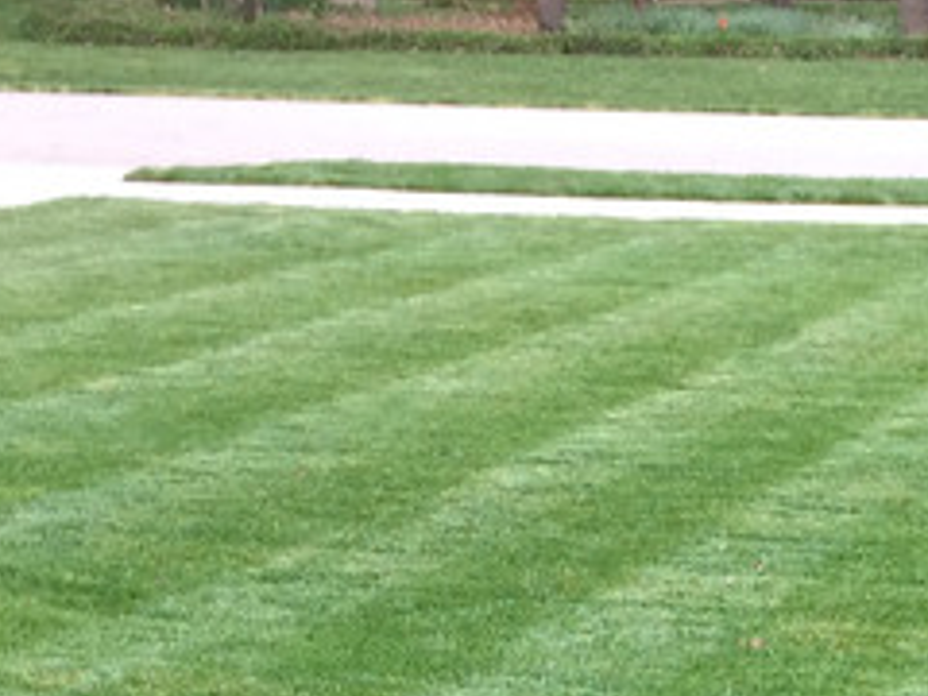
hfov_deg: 15.0
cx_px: 918
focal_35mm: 129
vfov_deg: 10.3
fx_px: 3458
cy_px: 1535
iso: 40
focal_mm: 4.15
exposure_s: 1/120
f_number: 2.2
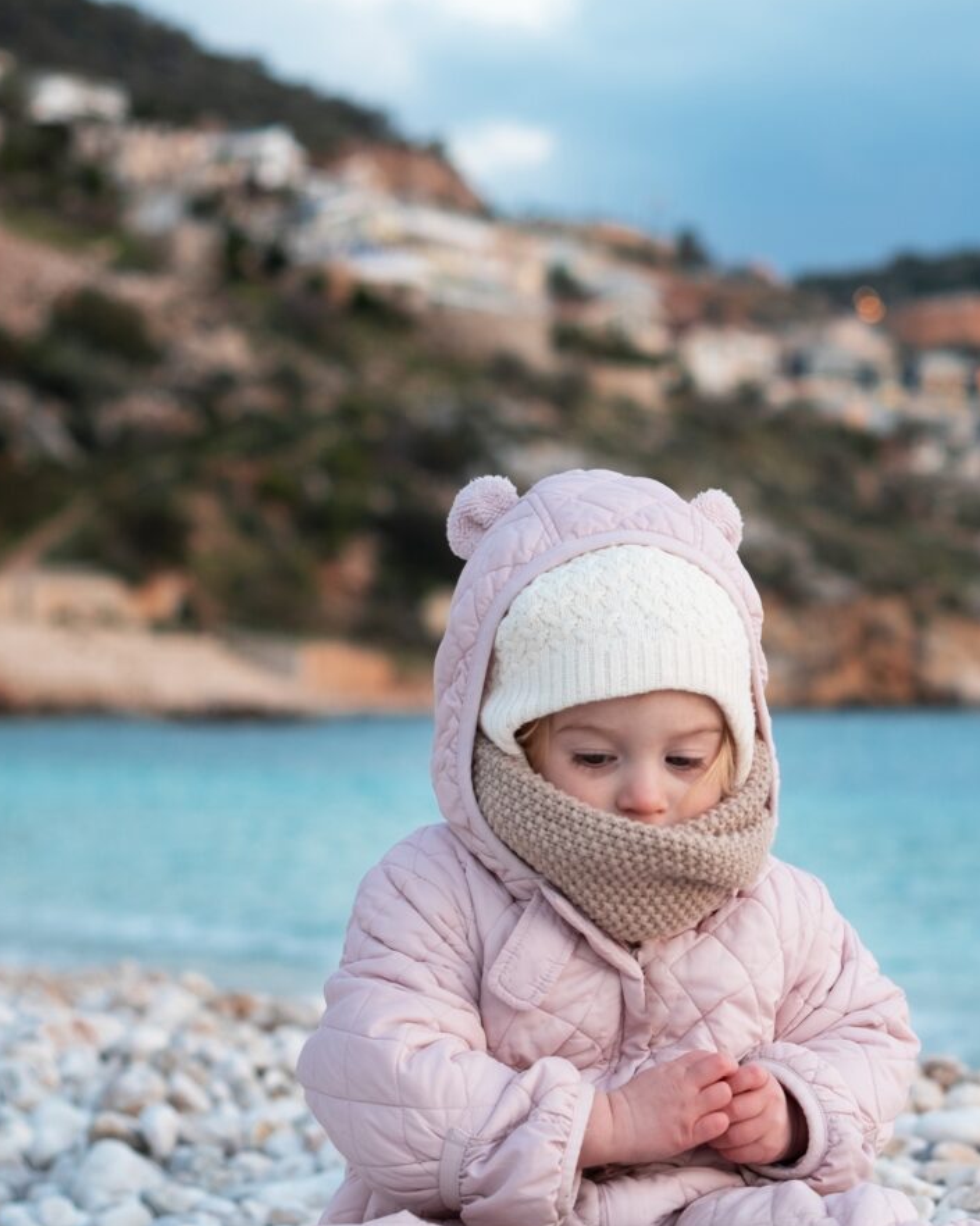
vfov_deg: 17.6
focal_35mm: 109
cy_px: 810
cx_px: 895
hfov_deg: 14.0
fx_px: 3954
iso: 160
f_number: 2.2
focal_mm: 33
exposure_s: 1/125
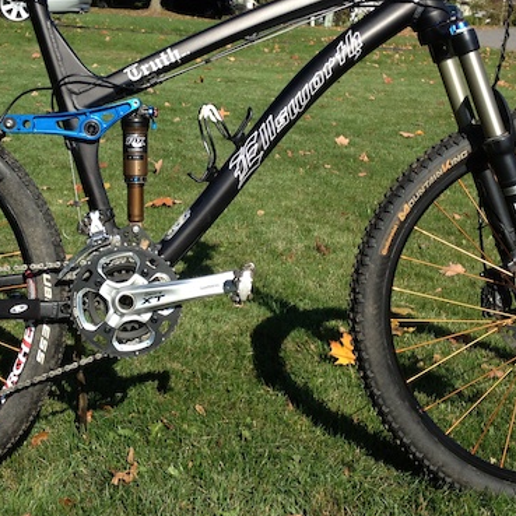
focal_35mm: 67
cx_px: 185
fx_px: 1130
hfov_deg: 25.6
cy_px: 193
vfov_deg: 25.6
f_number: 2.4
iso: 50
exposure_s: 1/1577
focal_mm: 4.28
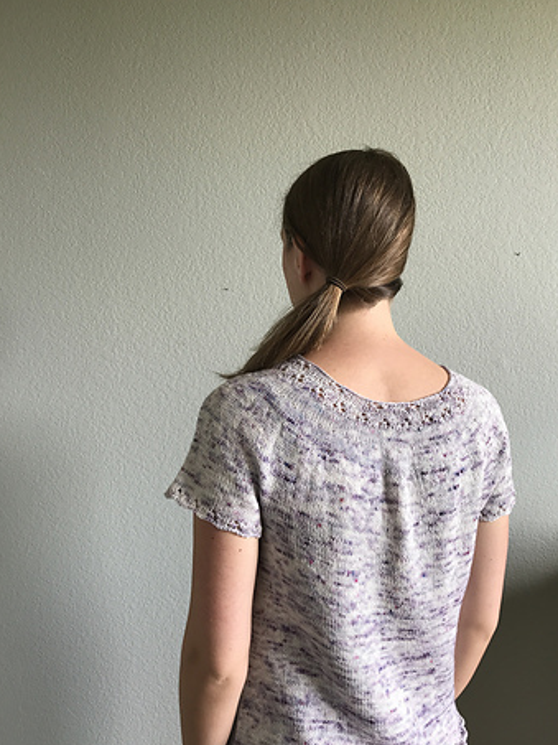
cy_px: 374
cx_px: 286
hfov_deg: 45.4
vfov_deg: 58.4
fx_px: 666
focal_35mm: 31
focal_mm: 3.99
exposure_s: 1/60
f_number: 1.8
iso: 25
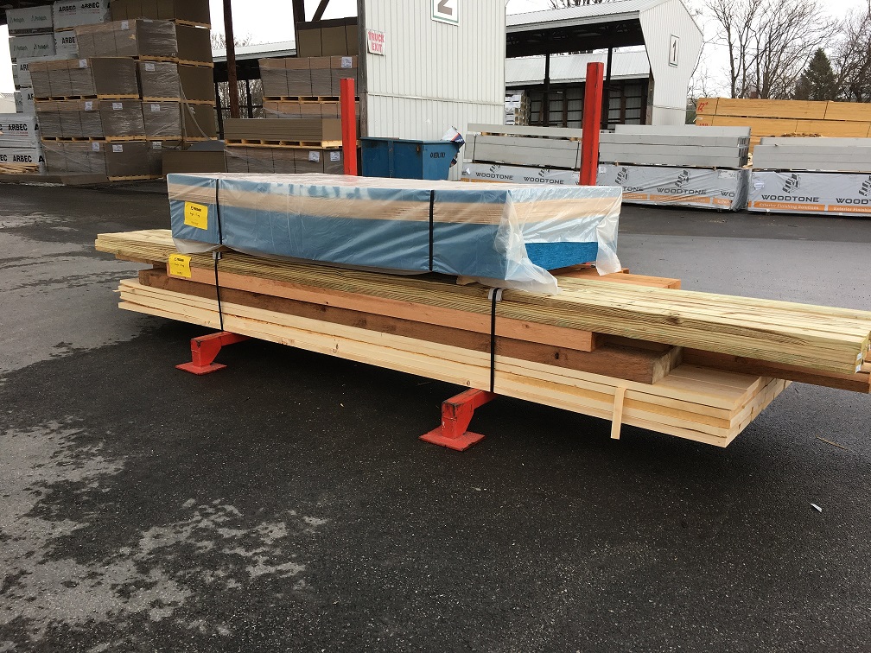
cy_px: 326
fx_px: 730
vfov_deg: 48.2
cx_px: 436
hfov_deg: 61.7
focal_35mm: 29
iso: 25
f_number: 2.2
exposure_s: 1/60
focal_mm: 4.15
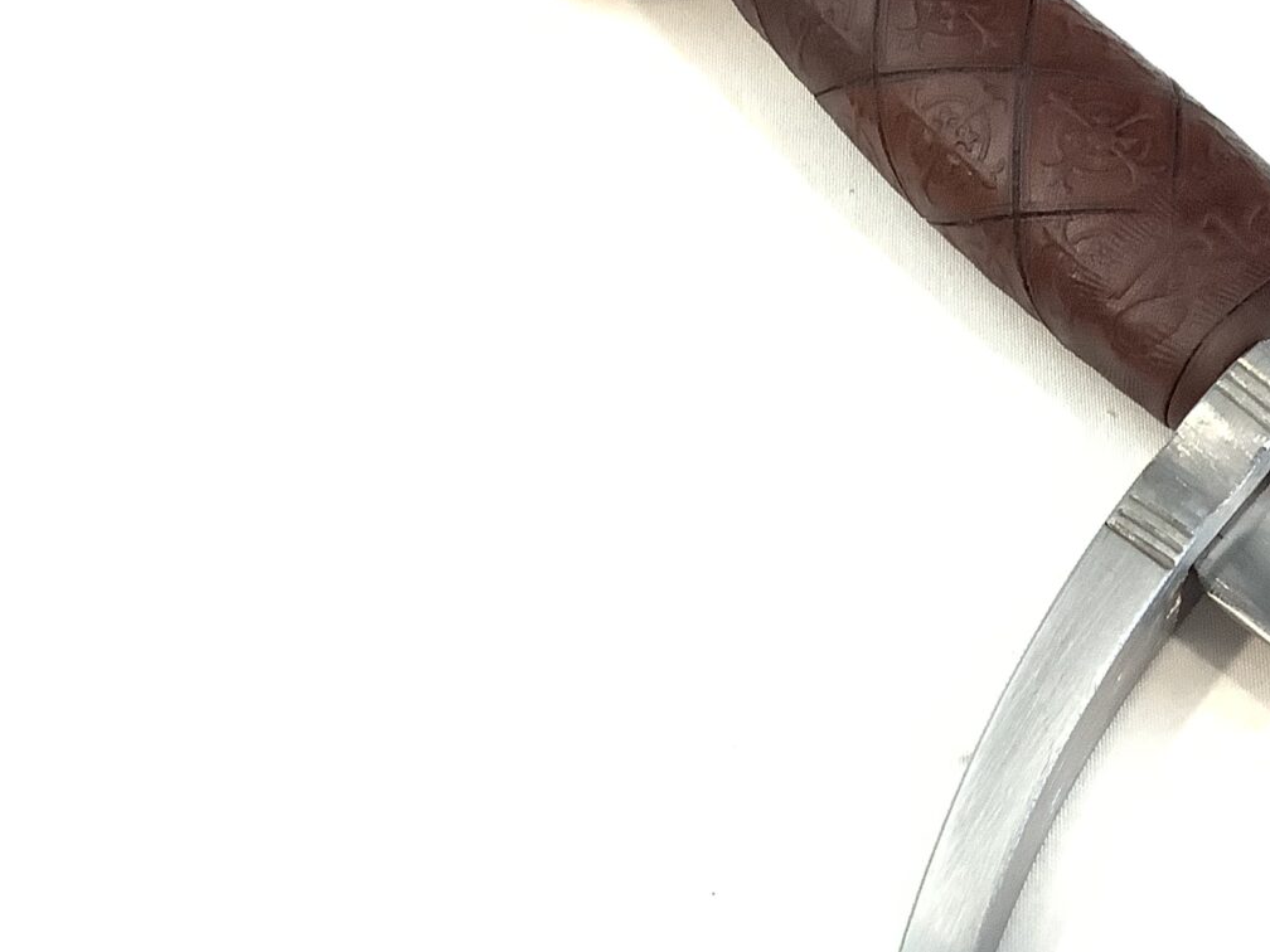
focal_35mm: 63
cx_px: 1274
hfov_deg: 28.8
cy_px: 397
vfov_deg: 23.3
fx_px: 2311
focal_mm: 3.3
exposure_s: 1/60
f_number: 2.4
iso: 250
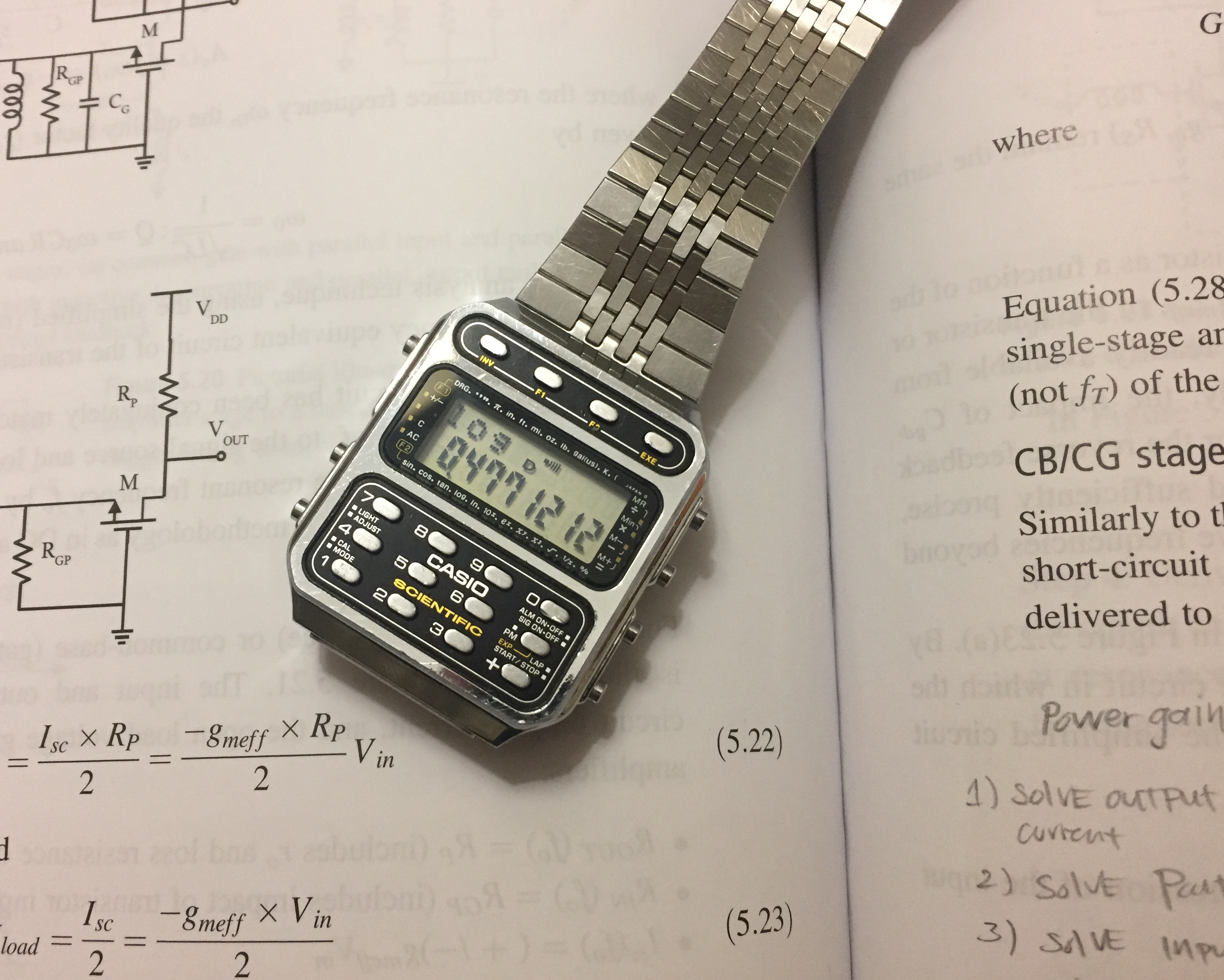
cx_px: 565
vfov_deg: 47.1
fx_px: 1123
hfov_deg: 57.1
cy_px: 485
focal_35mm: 31
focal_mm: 4.15
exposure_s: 1/30
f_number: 2.2
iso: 160
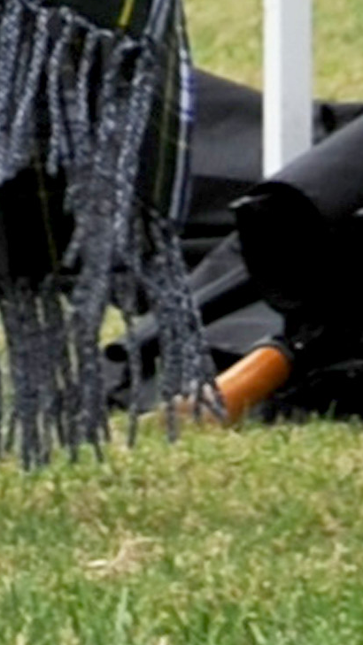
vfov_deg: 4.8
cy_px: -1209
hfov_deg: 2.8
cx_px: -583
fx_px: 7325
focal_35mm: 428
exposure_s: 1/200
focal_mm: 70
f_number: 6.3
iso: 250
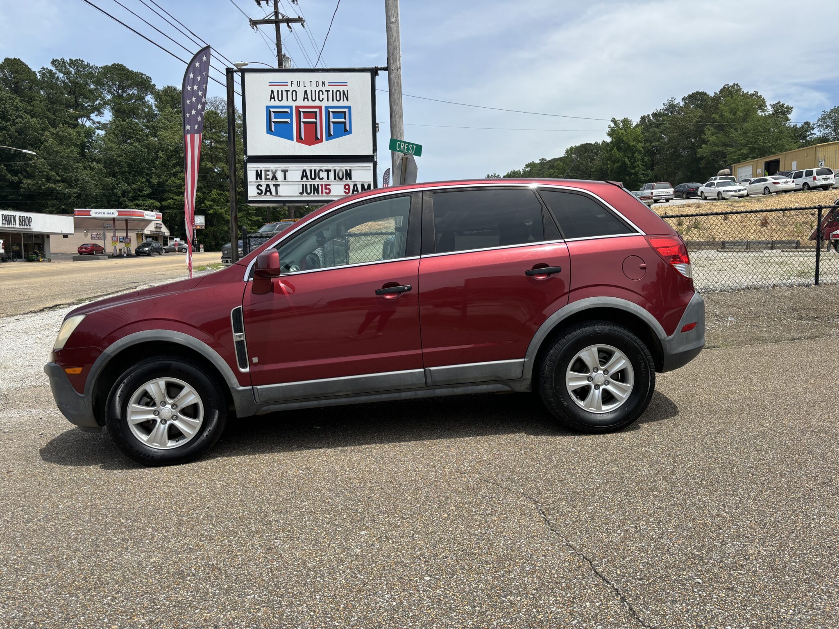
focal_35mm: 26
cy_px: 314
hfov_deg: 67.3
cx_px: 420
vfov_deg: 53.1
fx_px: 630
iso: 50
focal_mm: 5.96
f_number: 1.6
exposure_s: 1/3021
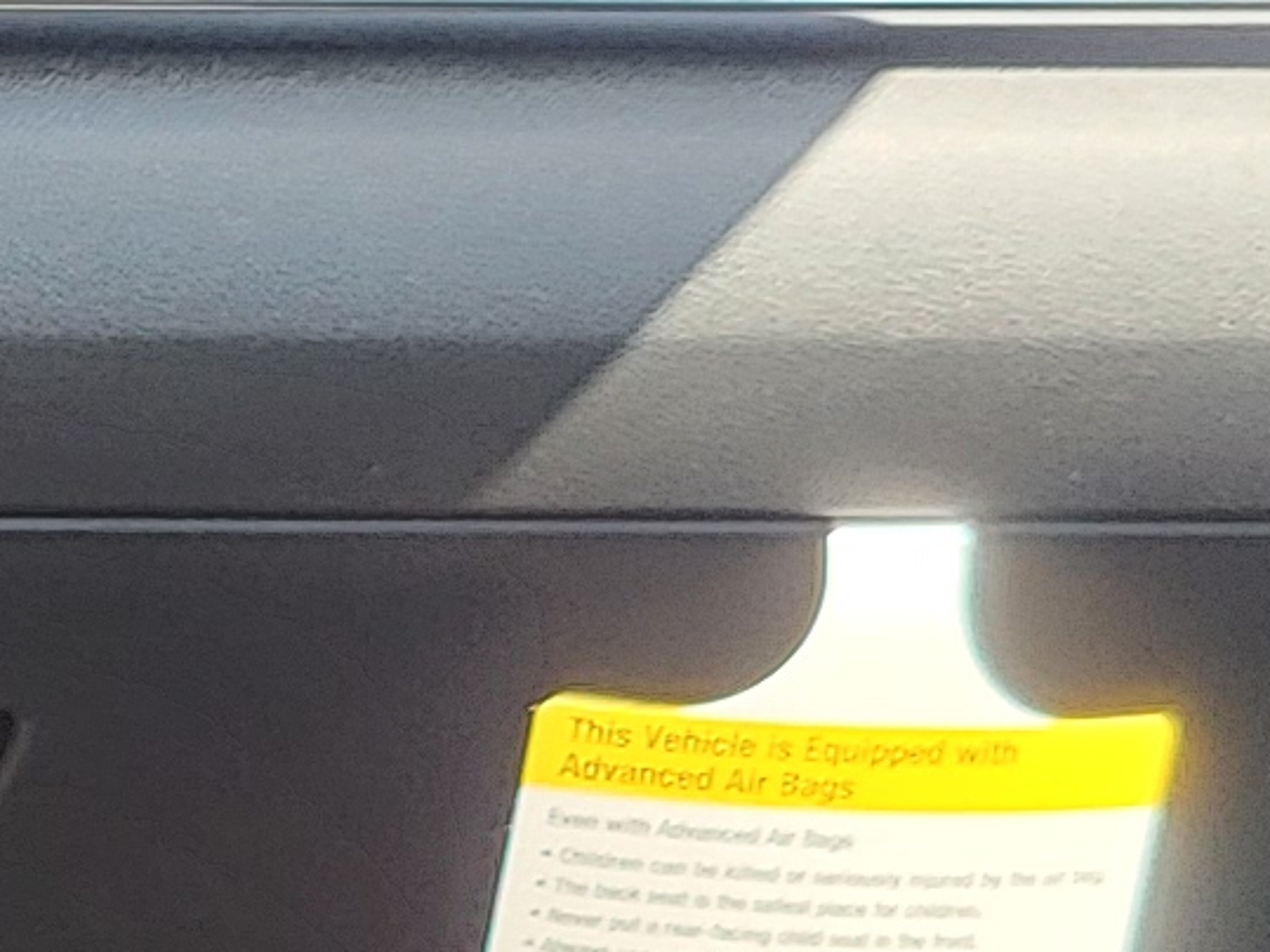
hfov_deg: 8.8
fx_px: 7079
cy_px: 1598
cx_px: -2203
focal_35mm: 193
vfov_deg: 7.5
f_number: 1.8
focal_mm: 5.4
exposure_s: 1/127
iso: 40
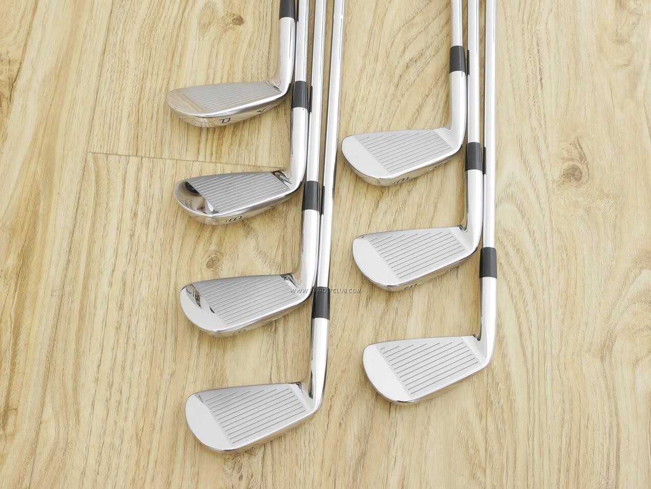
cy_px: 244
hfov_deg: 38.2
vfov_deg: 29.1
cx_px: 326
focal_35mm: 50
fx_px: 941
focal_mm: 25
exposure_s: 1/40
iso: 1600
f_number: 4.5
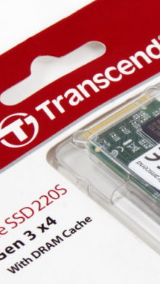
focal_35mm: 453
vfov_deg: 4.8
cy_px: 197
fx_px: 3416
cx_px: 221
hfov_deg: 2.7
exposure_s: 1/3
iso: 100
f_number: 22
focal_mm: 110
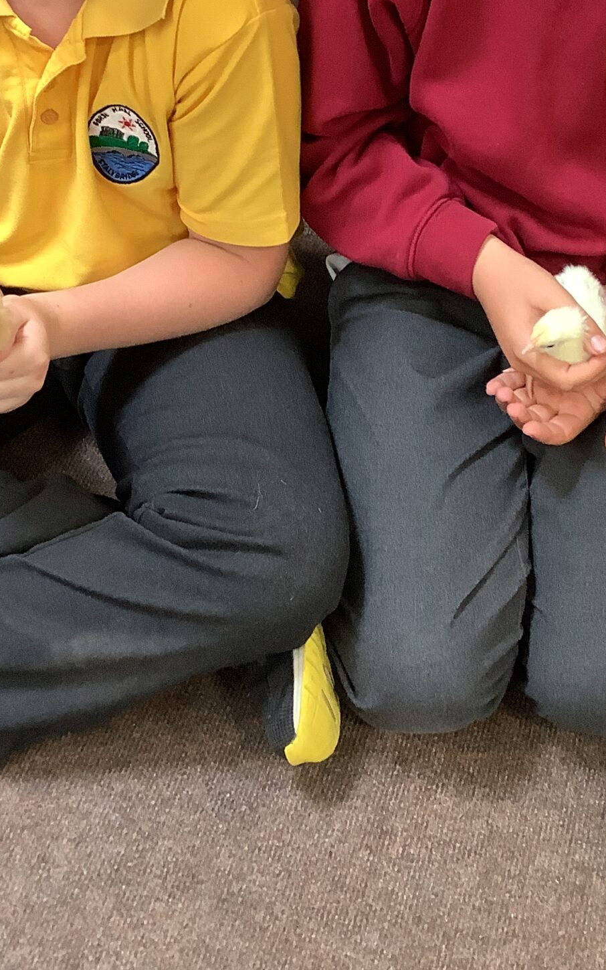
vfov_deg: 34.6
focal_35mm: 58
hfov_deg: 22.4
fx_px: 1533
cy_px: 275
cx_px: 294
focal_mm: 3.3
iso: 160
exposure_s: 1/50
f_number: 2.4
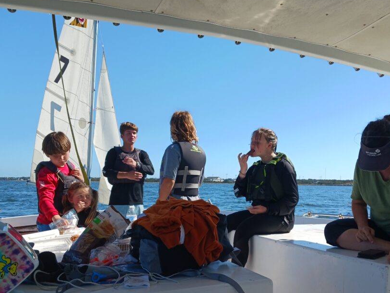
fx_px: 383
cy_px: 178
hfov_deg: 53.8
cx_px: 219
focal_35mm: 34
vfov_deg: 41.6
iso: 20
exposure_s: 1/300
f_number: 1.8
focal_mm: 4
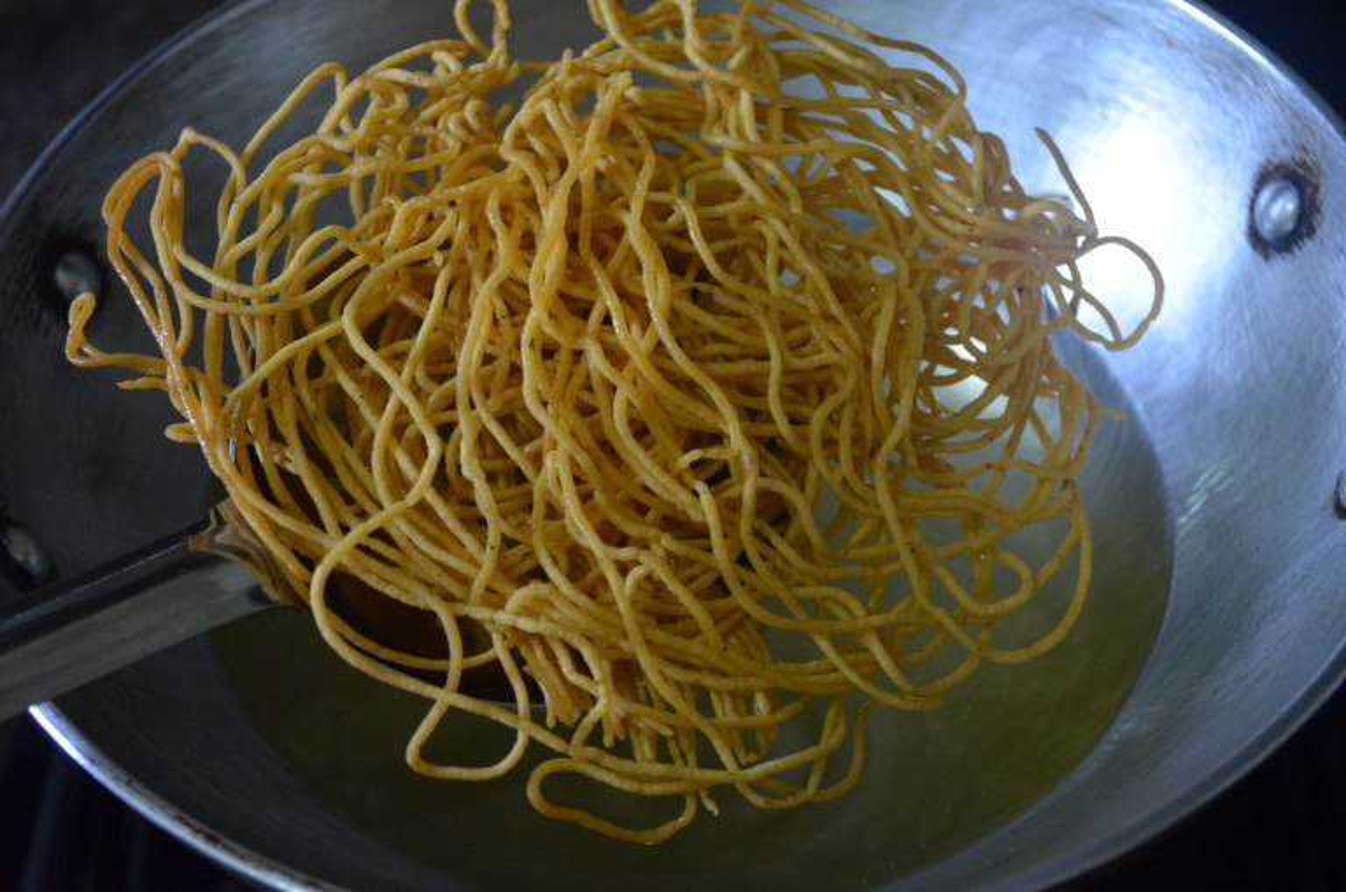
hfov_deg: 33.5
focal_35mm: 60
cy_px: 446
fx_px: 2239
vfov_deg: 22.5
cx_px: 673
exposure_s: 1/30
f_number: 5.3
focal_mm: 40
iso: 1100
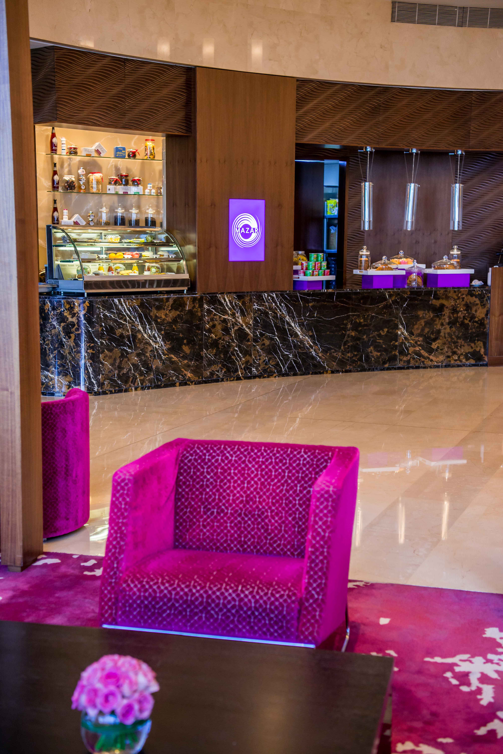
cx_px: 252
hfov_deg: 27.0
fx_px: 1047
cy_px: 377
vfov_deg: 39.6
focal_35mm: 50
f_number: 3.5
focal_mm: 50
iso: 800
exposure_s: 1/125
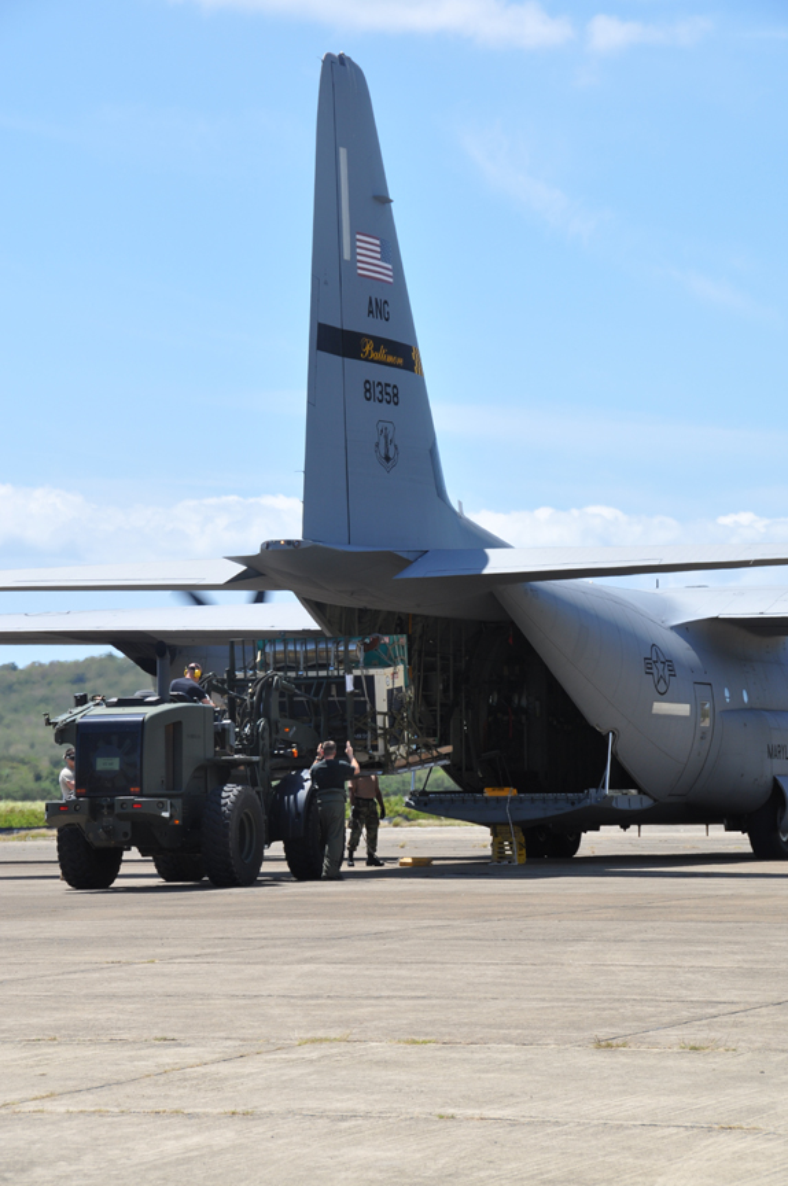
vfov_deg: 18.2
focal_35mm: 112
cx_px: 394
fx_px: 3702
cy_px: 593
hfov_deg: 12.1
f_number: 9
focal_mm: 75
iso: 200
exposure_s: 1/320
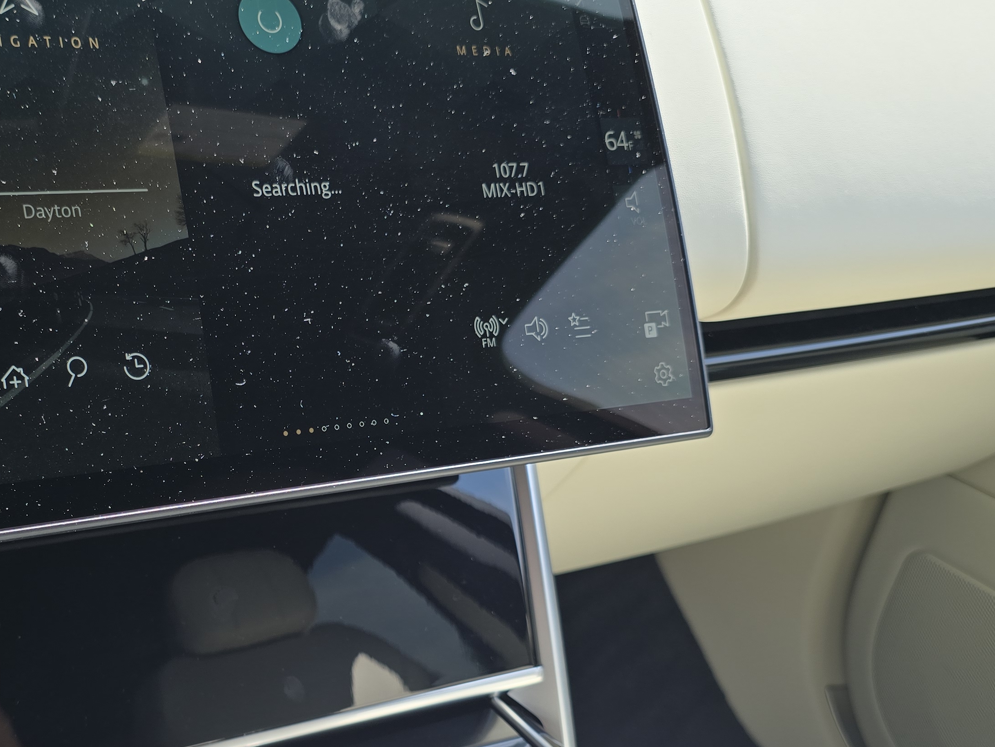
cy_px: 492
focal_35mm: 42
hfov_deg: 43.4
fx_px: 1207
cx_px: 248
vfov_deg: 34.1
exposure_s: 1/234
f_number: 1.7
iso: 12
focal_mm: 6.3
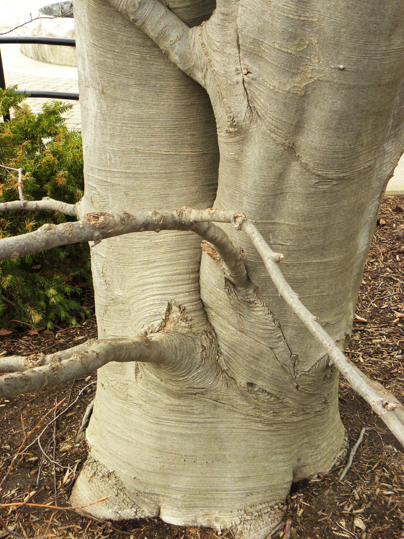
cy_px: 270
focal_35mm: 46
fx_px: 716
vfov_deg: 41.2
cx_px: 202
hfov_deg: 31.5
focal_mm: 8.2
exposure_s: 1/120
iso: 64
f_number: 3.2
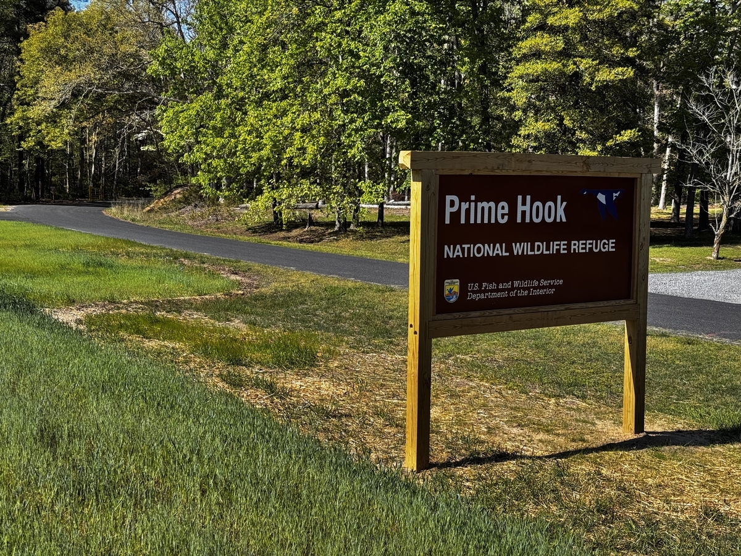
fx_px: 1028
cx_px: 370
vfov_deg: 30.3
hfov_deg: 39.7
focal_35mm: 48
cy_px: 278
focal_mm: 6.76
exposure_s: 1/1818
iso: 64
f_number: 1.78
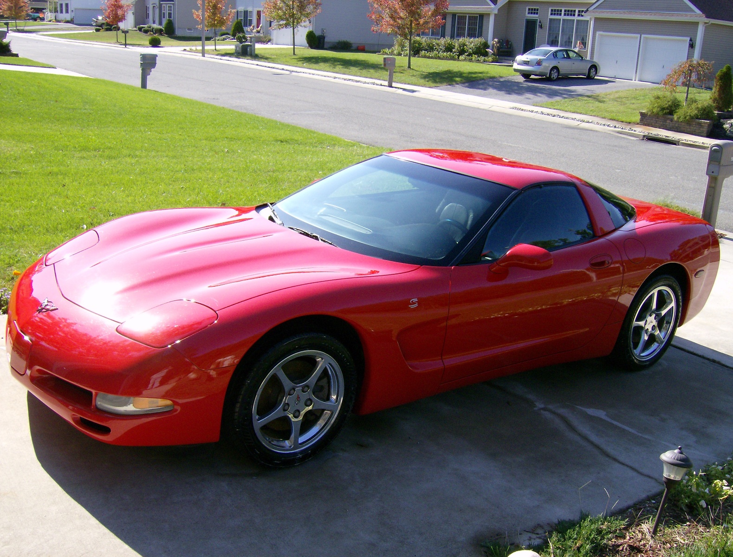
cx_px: 366
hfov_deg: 51.1
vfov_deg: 40.0
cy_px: 278
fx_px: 766
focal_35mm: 36
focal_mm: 6
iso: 100
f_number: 4.7
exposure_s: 1/303
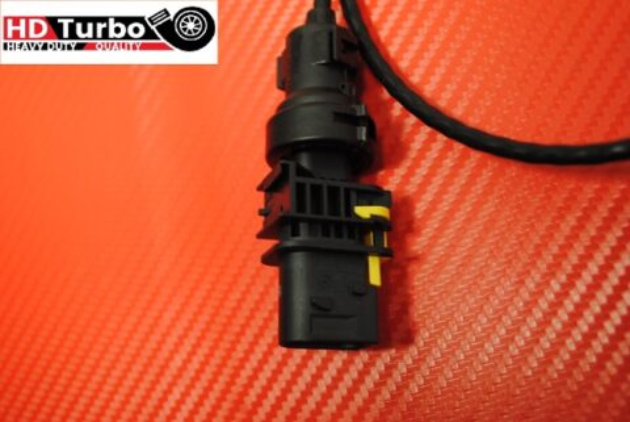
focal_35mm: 45
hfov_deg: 43.6
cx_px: 315
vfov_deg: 29.9
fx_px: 788
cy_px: 211
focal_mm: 30
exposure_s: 1/13
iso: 400
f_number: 4.5
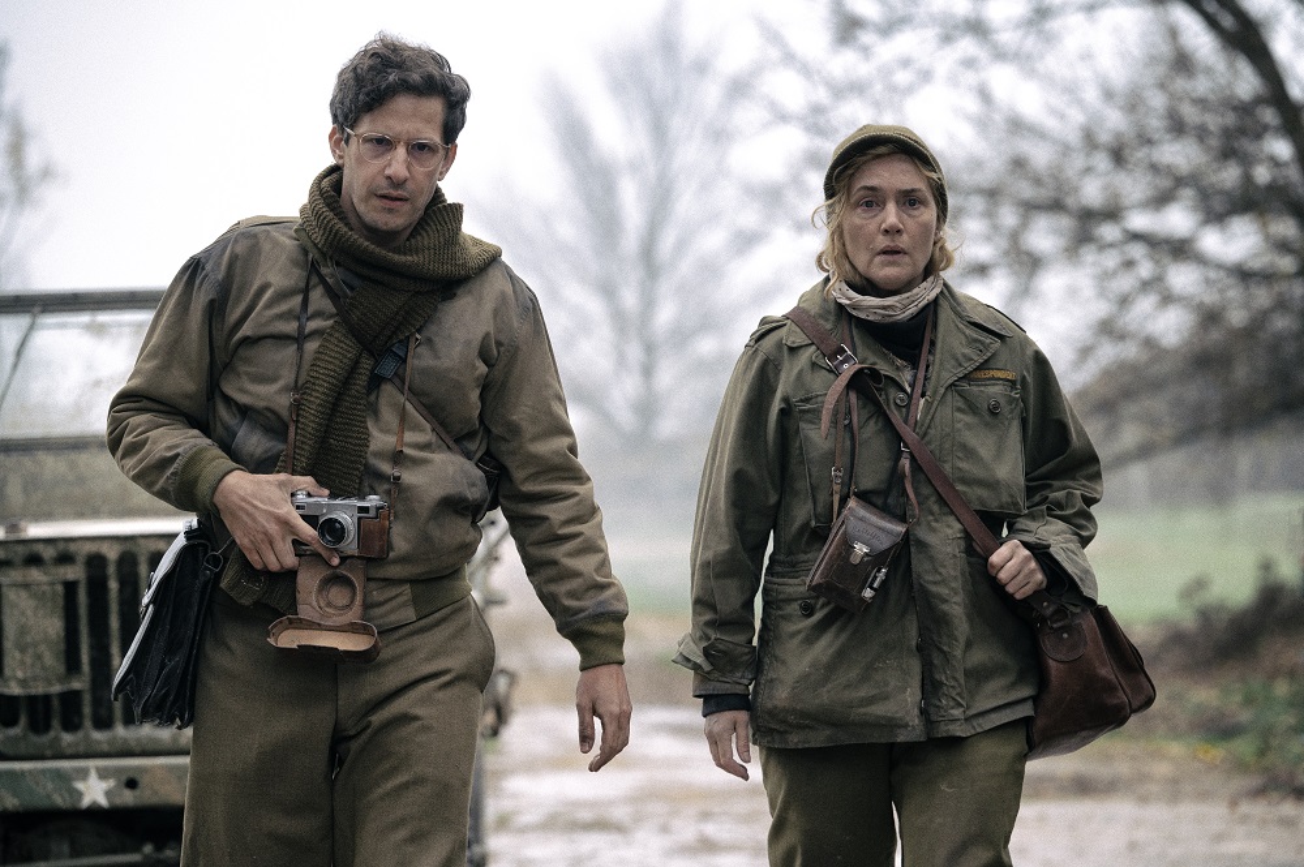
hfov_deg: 15.8
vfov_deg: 10.5
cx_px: 652
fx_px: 4705
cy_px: 434
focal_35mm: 130
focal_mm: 130
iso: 1000
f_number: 4
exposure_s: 1/500
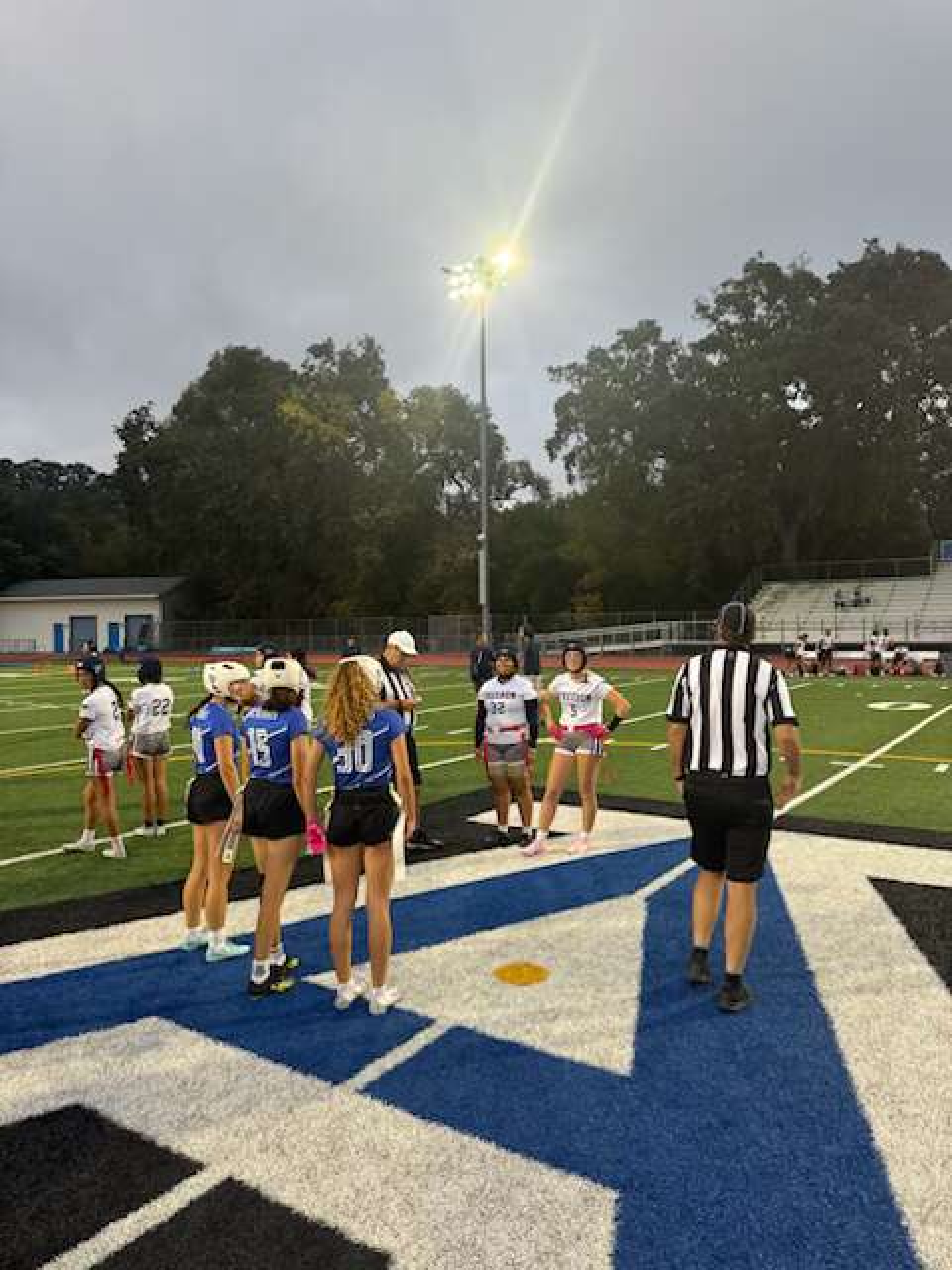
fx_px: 880
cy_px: 635
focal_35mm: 24
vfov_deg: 71.6
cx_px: 476
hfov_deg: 56.8
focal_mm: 6.76
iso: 160
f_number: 1.78
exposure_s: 1/60
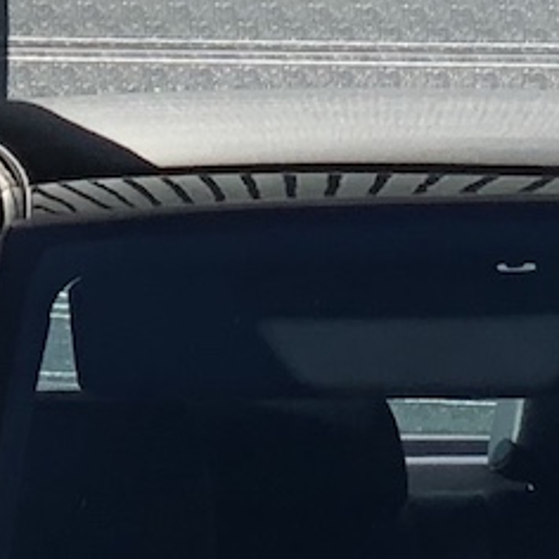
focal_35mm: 389
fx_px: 7107
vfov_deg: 4.4
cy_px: 1509
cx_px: 978
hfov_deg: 4.5
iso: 16
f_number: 2.4
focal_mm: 6
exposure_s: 1/457
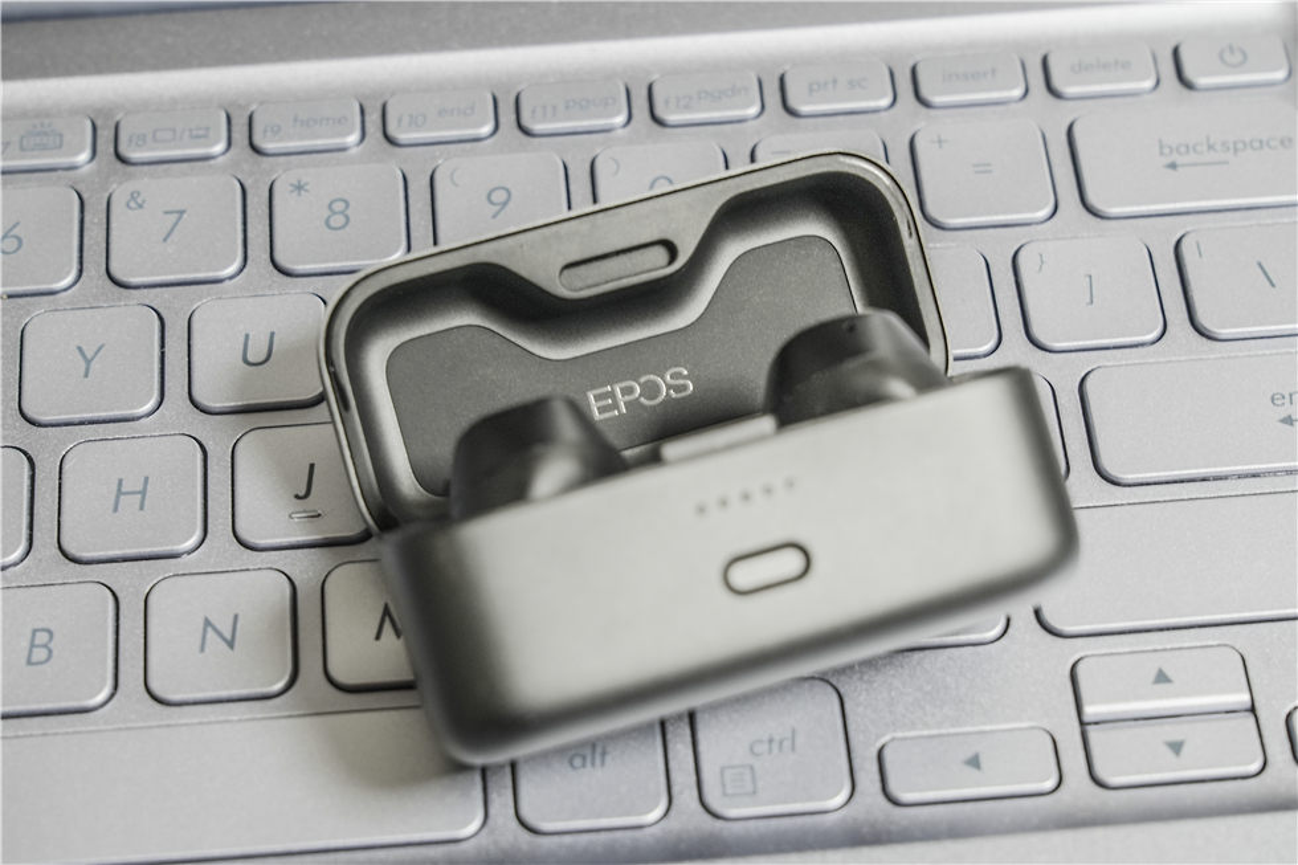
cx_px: 649
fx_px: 2884
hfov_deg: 25.4
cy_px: 432
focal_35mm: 80
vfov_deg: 17.1
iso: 3200
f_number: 9
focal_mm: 80
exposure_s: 1/8
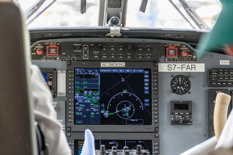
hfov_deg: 13.1
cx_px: 116
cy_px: 78
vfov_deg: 8.7
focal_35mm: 157
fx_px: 1016
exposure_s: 1/200
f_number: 5.6
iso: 500
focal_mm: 105
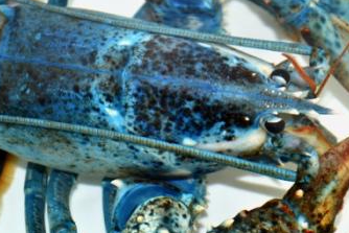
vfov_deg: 12.4
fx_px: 1073
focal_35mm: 111
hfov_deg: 18.5
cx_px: 192
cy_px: 119
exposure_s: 1/60
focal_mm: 55
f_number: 5.6
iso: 500
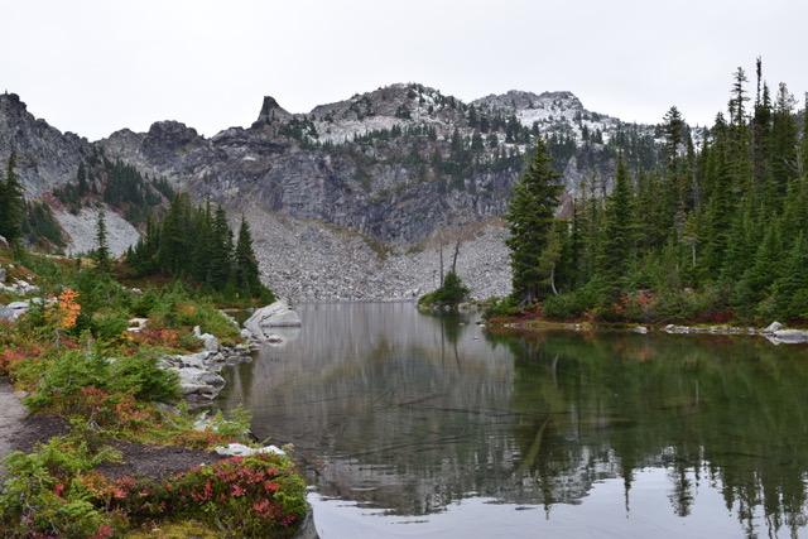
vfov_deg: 33.0
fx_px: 909
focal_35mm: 40
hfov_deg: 47.9
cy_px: 270
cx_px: 404
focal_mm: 27
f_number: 9
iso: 400
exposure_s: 1/160
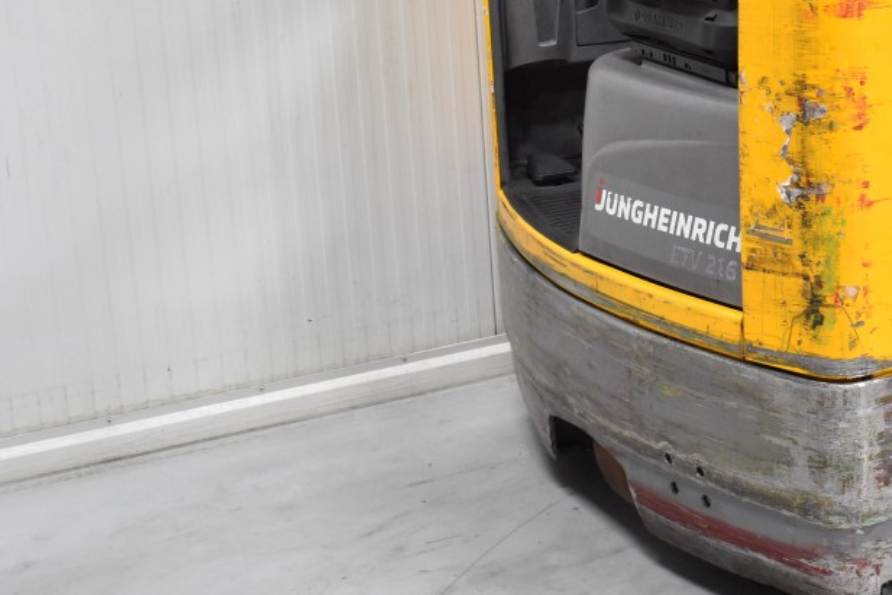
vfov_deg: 17.8
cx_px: 796
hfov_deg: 25.8
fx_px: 1883
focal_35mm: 76
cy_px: 119
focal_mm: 26
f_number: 5
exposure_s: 1/50
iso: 1600
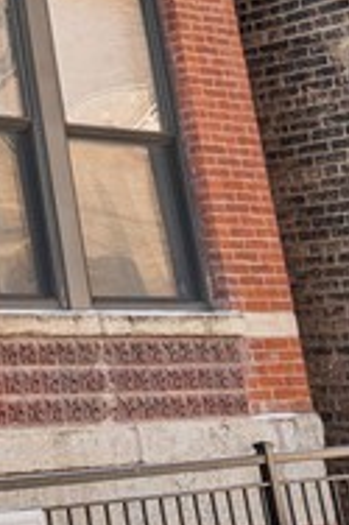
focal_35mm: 92
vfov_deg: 21.1
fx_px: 1340
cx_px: -383
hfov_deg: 12.7
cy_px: -53
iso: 320
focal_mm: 16
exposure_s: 1/250
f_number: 8
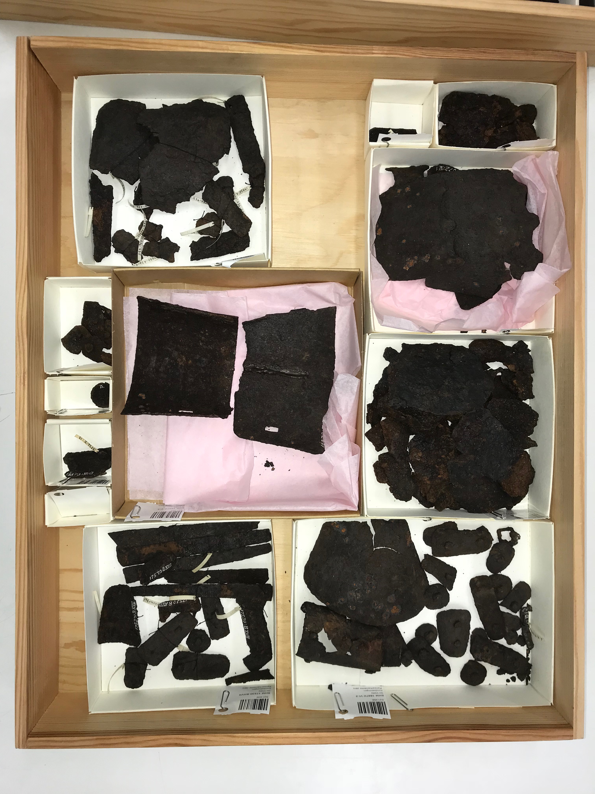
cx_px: 298
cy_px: 397
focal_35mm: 28
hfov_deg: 49.7
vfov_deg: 63.4
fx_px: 642
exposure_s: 1/75
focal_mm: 3.99
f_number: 1.8
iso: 20
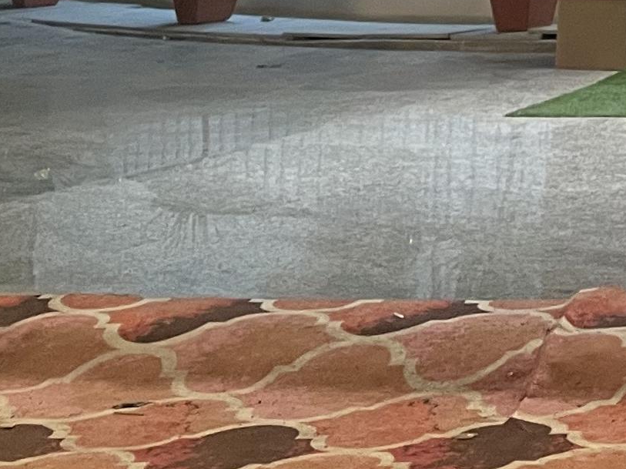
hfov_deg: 12.8
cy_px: -608
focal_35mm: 129
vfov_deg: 10.2
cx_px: 1364
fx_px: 2332
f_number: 1.6
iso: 125
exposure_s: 1/86
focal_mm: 4.2
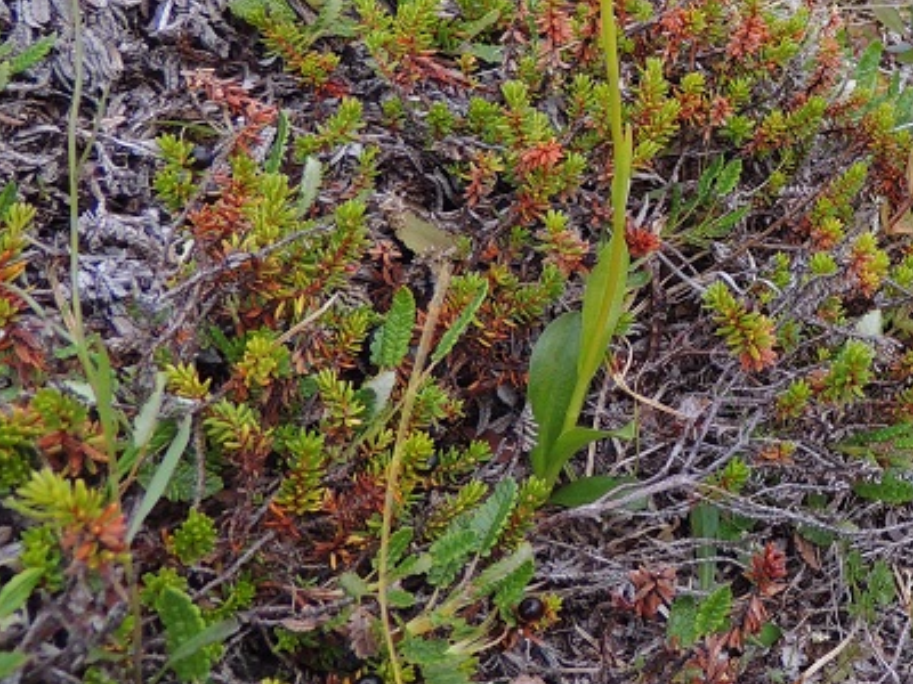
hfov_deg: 28.3
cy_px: 73
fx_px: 1583
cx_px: 1077
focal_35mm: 60
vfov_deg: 23.8
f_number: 3
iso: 100
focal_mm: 4.3
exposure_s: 1/60
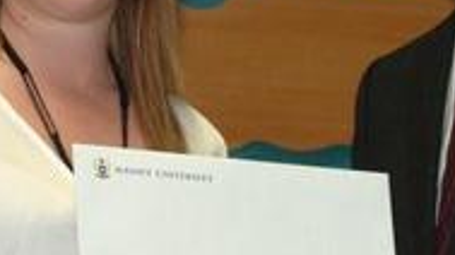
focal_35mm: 349
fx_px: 4208
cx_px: 253
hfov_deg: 6.2
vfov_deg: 3.5
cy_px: 67
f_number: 5.6
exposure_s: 1/60
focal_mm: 70
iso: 800
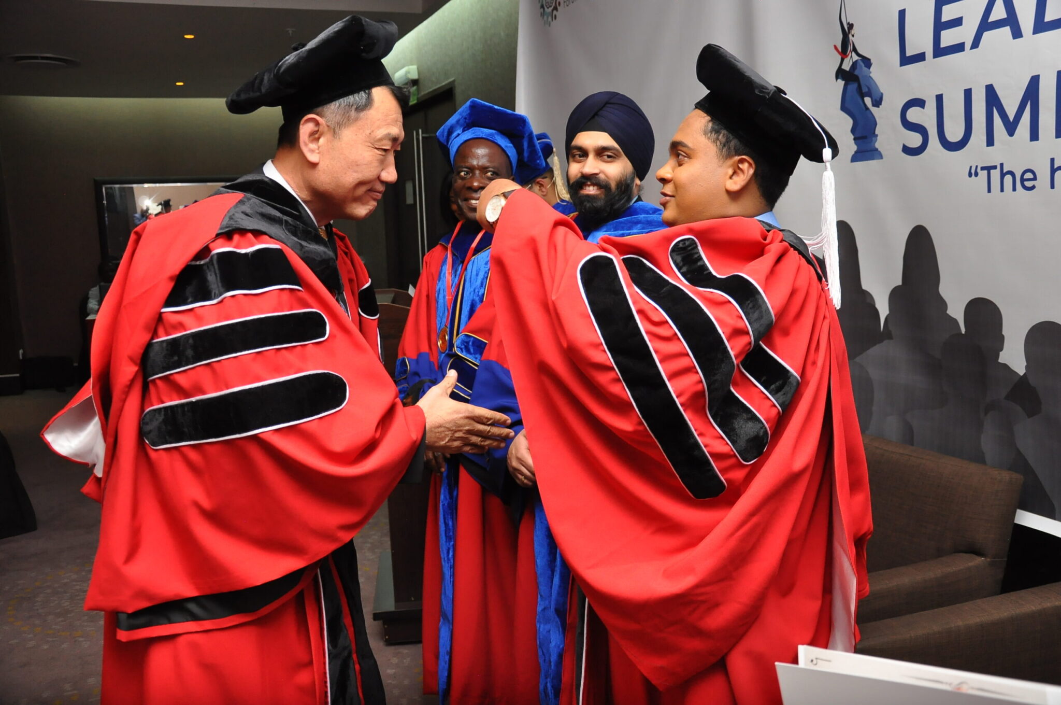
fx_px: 1060
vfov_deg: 36.8
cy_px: 352
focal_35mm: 36
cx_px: 530
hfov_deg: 53.2
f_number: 3.8
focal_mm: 24
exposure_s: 1/250
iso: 1000
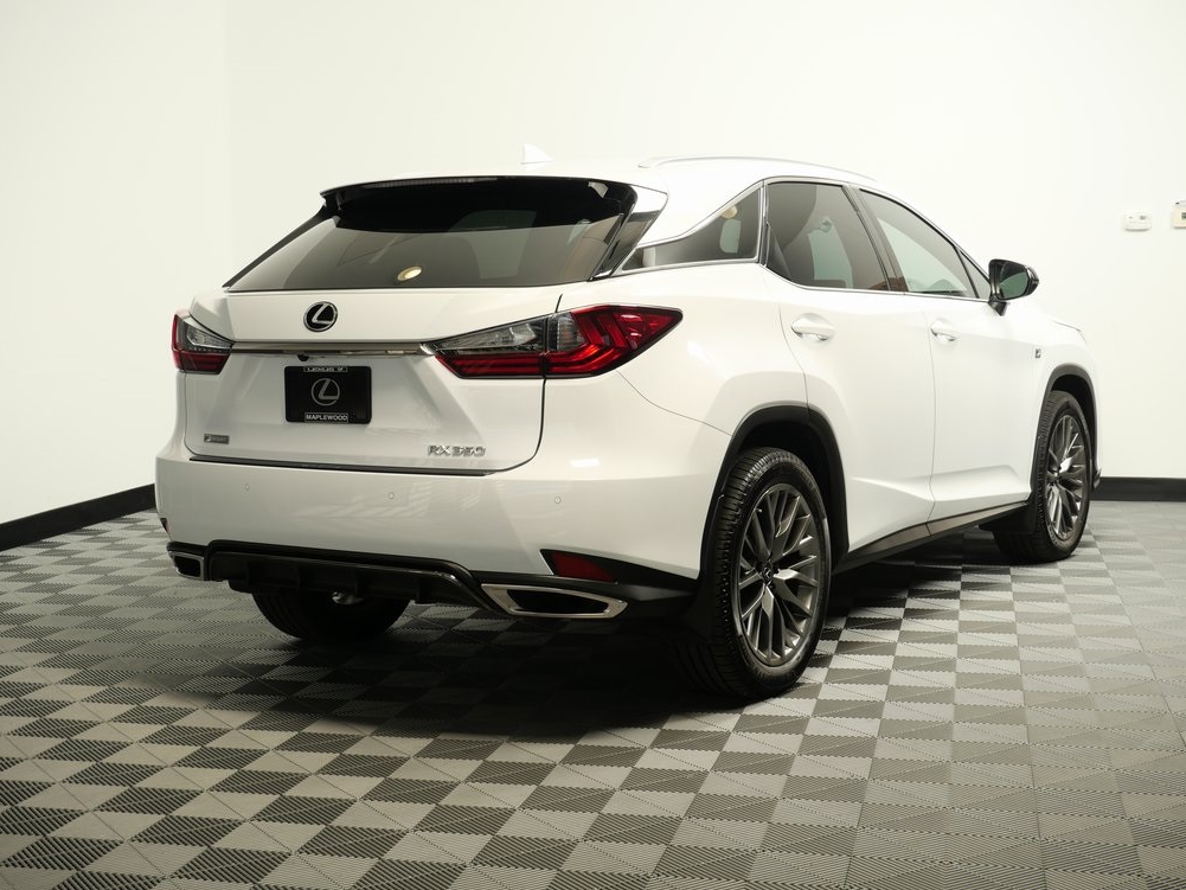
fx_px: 1542
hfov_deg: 42.1
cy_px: 436
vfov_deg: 32.2
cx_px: 602
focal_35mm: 45
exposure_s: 1/200
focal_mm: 22
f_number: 5.6
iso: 250
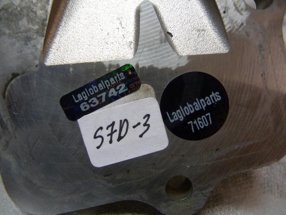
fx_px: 231
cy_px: 108
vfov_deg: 49.7
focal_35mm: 28
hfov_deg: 63.4
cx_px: 143
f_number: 3.3
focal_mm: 4.7
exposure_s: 1/30
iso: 160
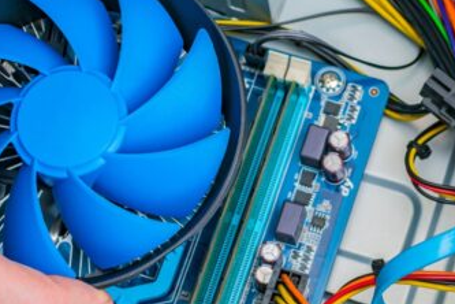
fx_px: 1531
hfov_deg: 16.9
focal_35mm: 121
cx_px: 271
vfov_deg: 11.3
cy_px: 131
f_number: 5.6
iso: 100
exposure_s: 1/100
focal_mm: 35
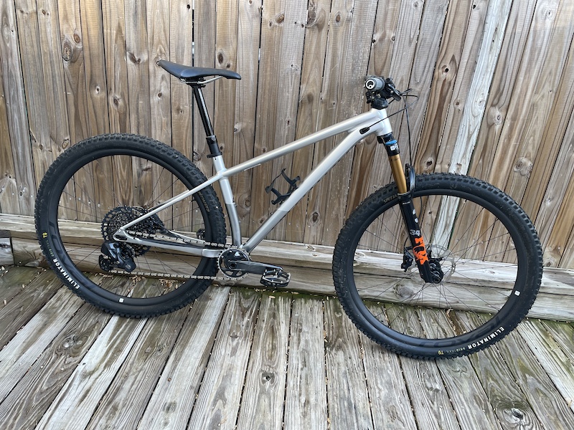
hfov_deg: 67.3
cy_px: 215
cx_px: 287
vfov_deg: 53.1
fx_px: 431
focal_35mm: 26
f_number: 1.6
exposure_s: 1/121
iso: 64
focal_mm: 4.2
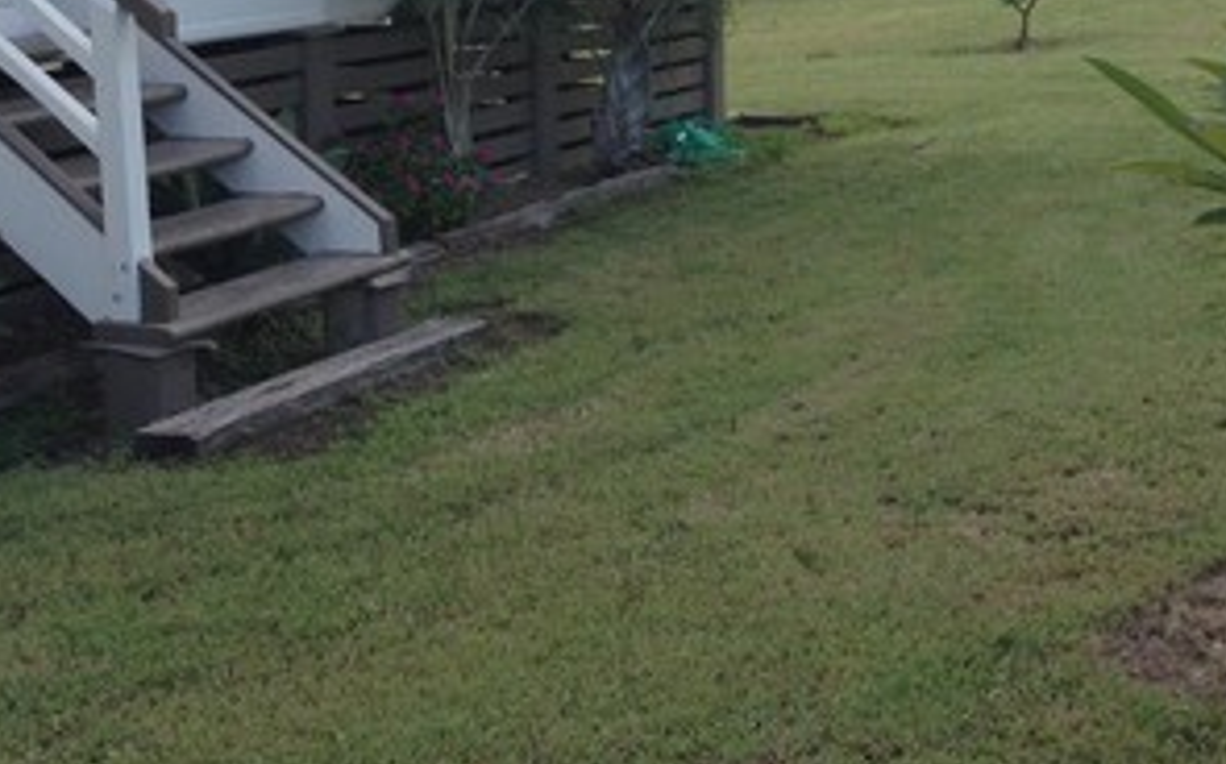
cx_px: 511
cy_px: -125
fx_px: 2538
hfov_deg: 27.1
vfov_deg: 16.5
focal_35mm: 76
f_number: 2.4
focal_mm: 4.12
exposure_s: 1/374
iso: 50
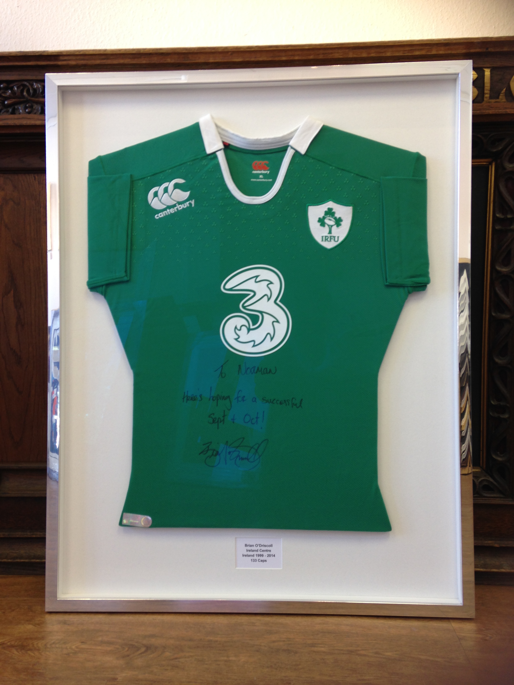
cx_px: 257
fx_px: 653
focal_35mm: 33
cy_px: 342
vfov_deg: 55.4
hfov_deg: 42.9
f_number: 2.4
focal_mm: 4.12
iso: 50
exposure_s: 1/20
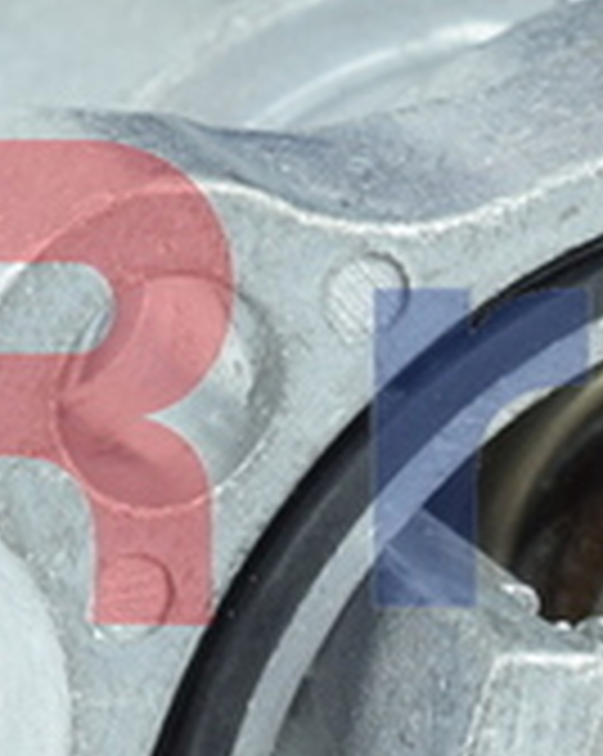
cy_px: 380
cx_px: 1125
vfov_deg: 4.8
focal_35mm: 403
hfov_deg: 3.8
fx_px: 9007
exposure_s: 1/60
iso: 250
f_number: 11
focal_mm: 40
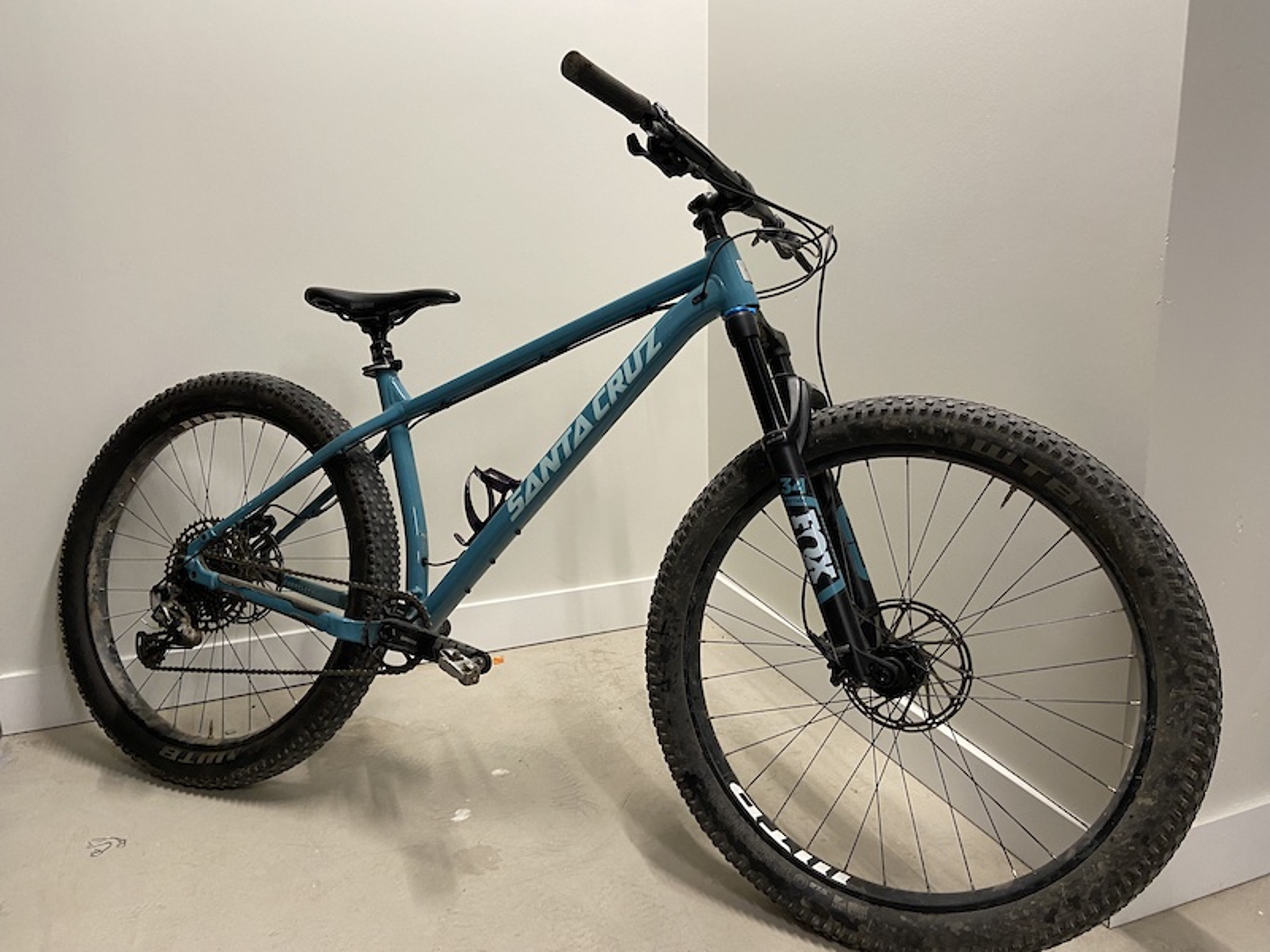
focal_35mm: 26
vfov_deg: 53.1
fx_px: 954
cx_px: 635
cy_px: 476
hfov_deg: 67.3
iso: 200
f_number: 1.8
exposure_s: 1/60
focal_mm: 4.25
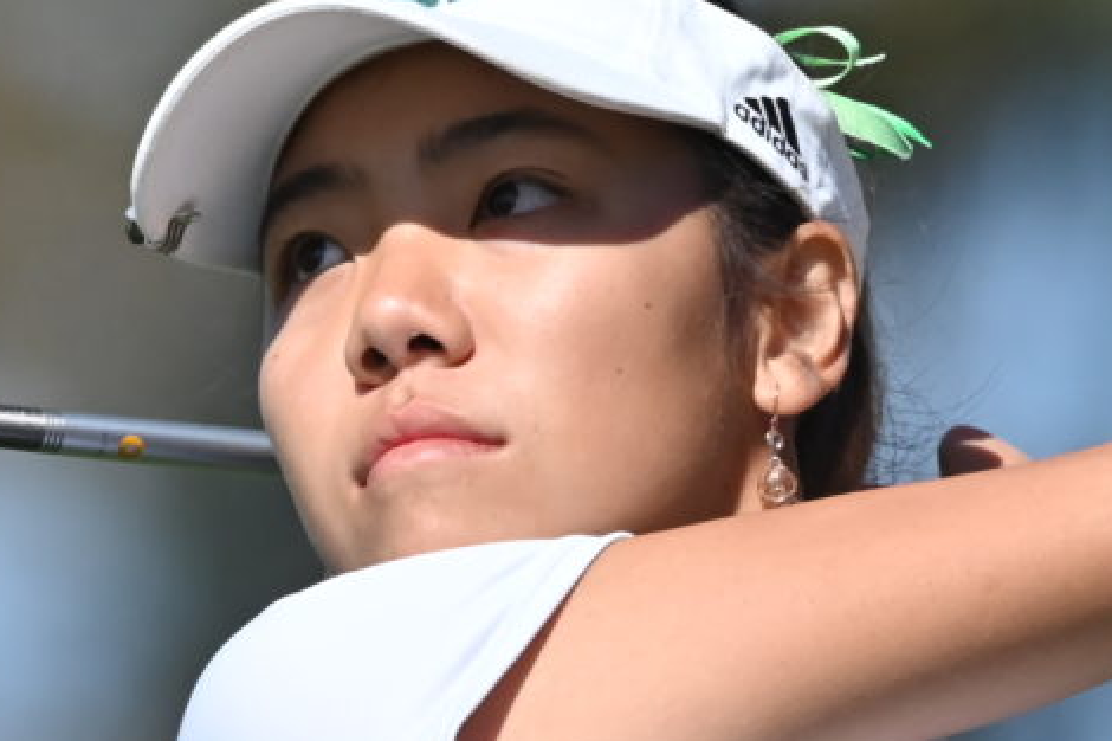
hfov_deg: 0.9
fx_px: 74042
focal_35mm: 2398
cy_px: 418
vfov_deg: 0.6
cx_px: 345
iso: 500
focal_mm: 550
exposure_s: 1/3200
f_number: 6.3
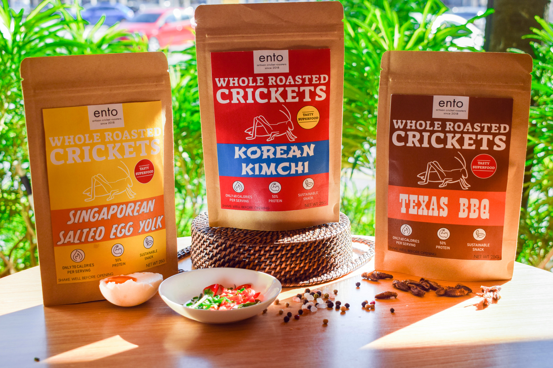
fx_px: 783
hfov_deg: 38.9
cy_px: 184
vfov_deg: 26.5
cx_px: 276
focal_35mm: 51
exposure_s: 1/250
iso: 200
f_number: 6.3
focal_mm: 34
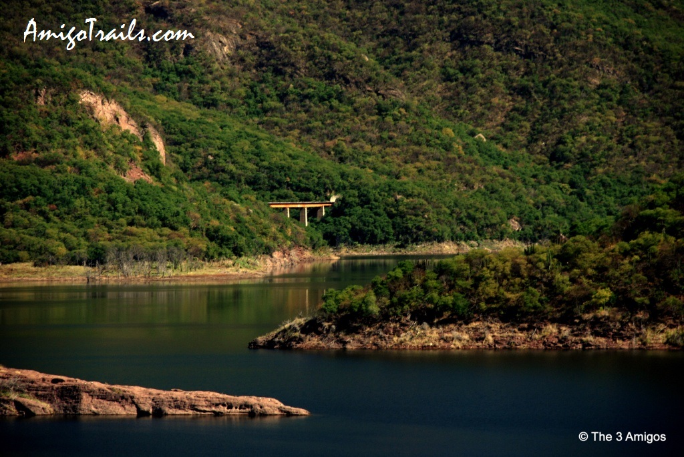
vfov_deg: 6.8
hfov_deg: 10.1
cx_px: 342
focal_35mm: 202
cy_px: 228
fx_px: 3851
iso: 200
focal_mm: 135
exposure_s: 1/160
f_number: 7.1
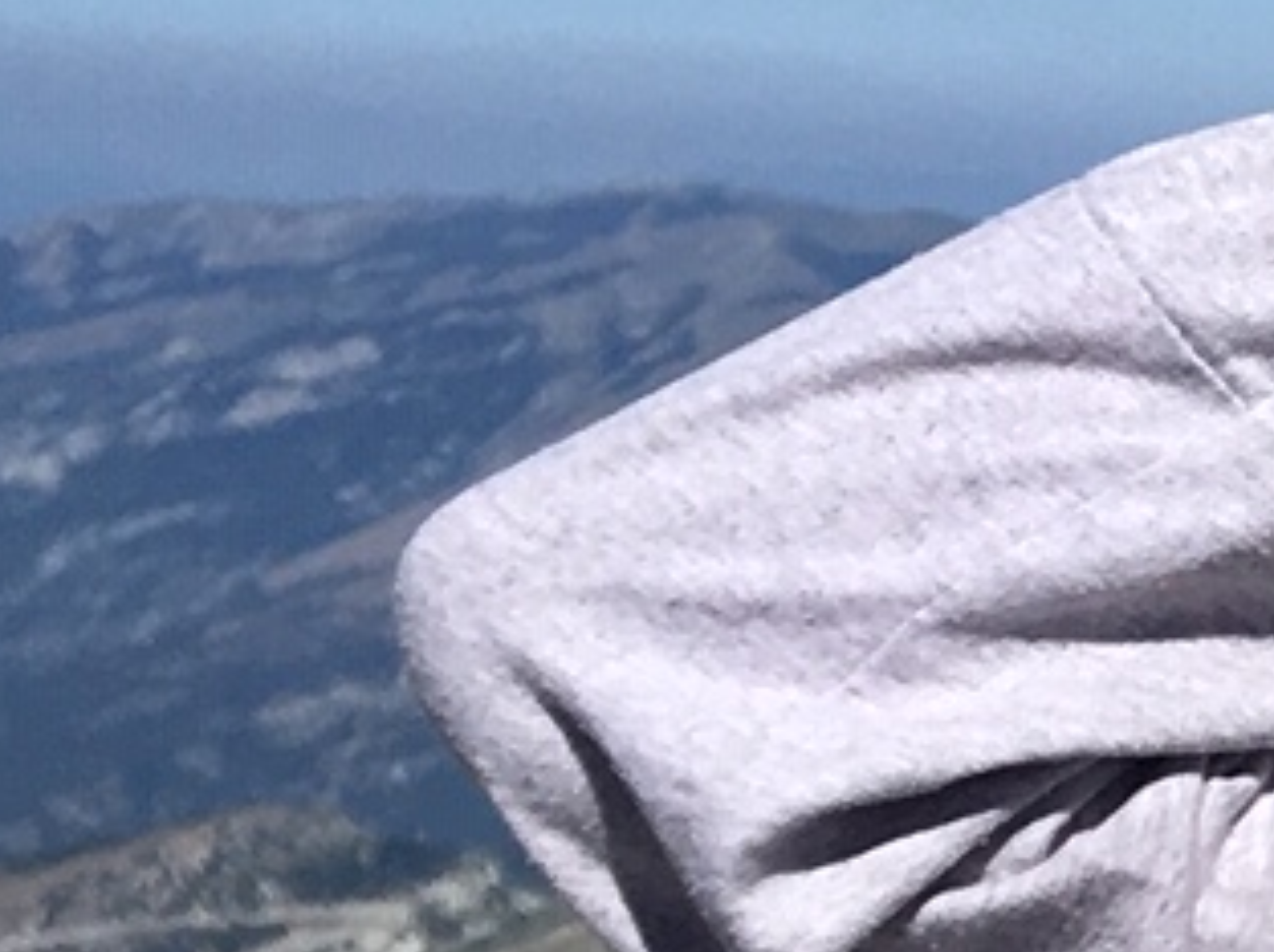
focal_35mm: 187
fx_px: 6874
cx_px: 3675
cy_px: 789
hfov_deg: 8.9
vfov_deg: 7.9
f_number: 2.2
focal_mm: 4.15
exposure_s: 1/3205
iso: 25
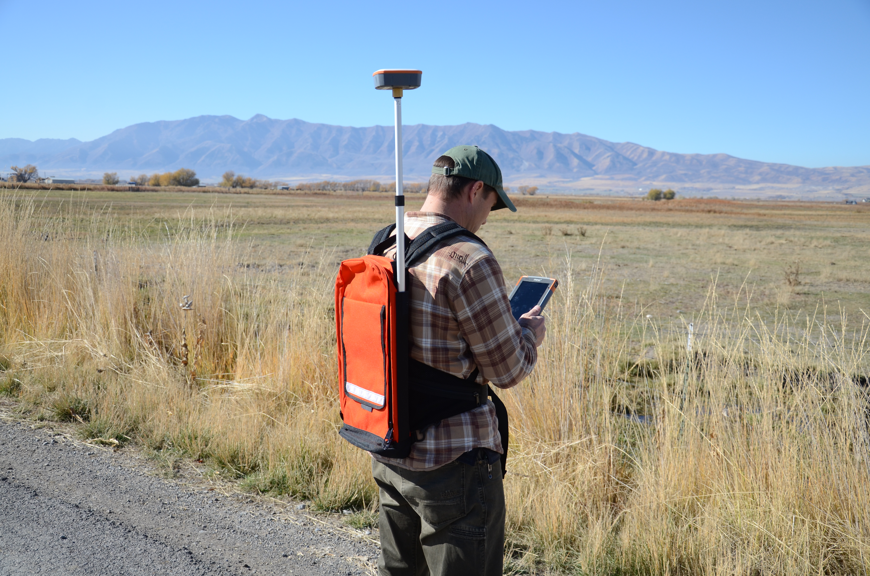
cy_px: 288
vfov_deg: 36.7
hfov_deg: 53.2
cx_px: 435
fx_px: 868
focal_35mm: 36
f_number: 5
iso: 200
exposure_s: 1/1250
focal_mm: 24
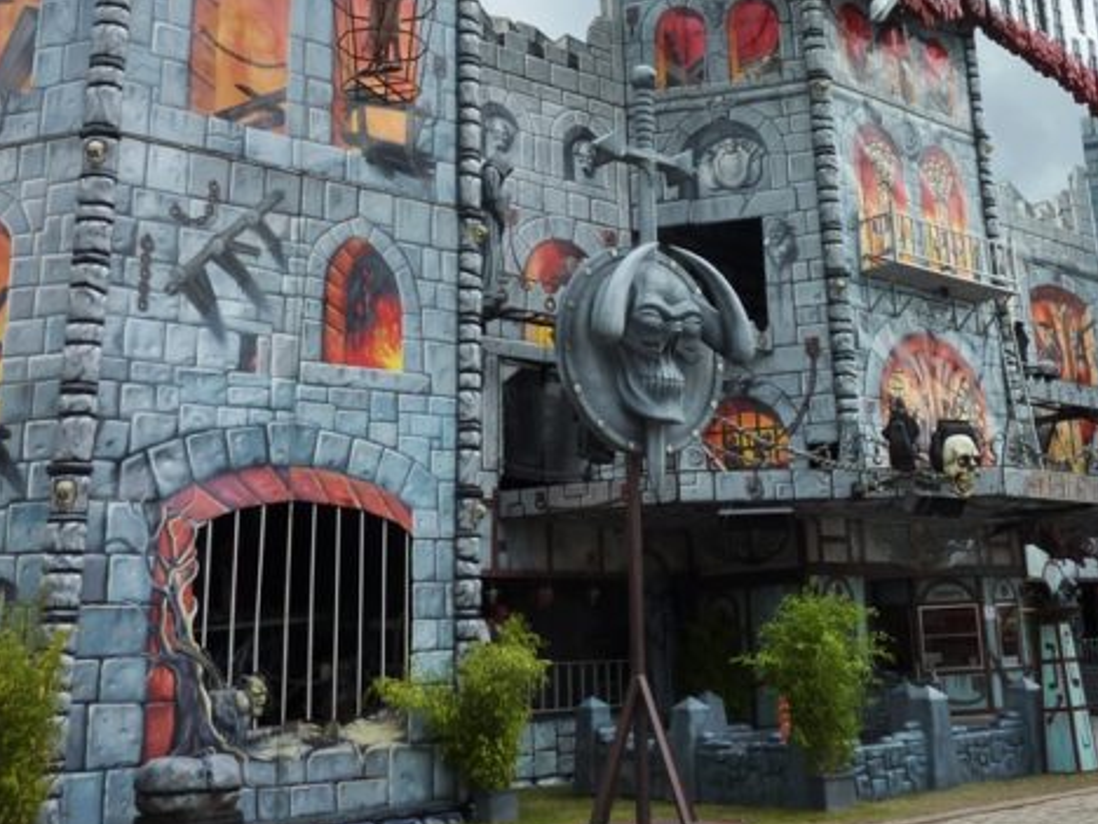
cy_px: 218
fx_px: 1300
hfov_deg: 45.6
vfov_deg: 34.5
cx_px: 648
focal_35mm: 41
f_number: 4
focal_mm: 4.1
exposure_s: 1/400
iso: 125
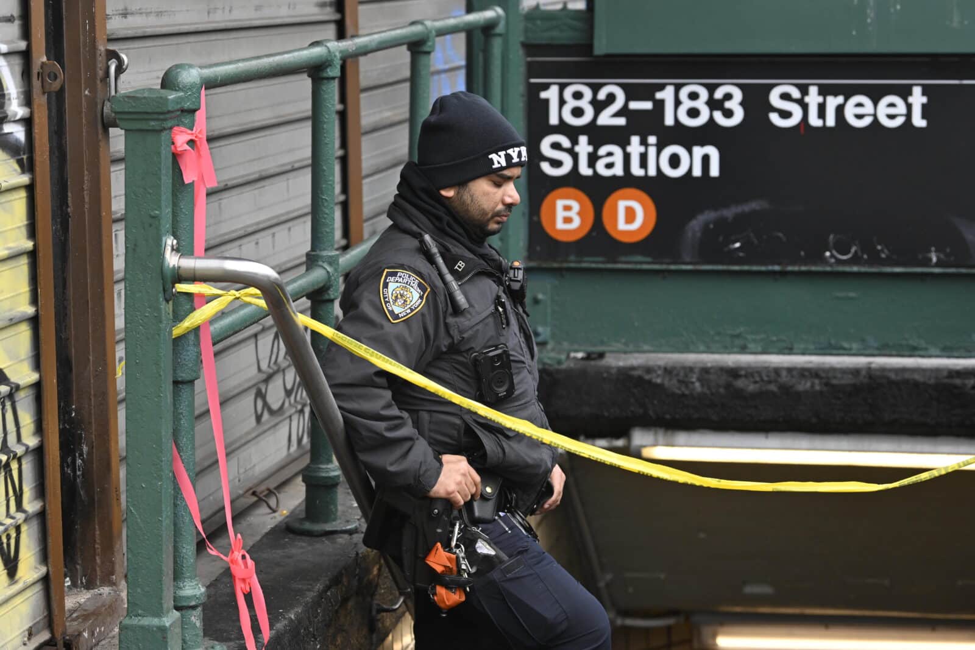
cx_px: 488
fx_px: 2979
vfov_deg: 12.5
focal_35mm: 110
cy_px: 325
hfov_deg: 18.6
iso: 1250
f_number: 5.6
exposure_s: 1/1000
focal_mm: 110
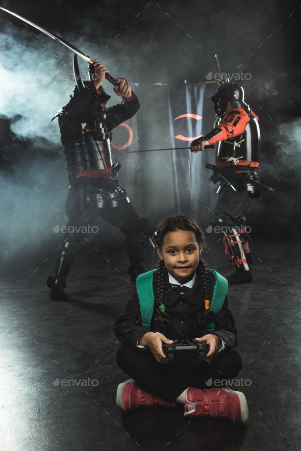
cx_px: 150
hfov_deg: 33.4
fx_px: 501
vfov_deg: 48.4
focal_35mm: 40
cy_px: 226
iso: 250
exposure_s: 1/160
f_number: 8
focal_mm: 40
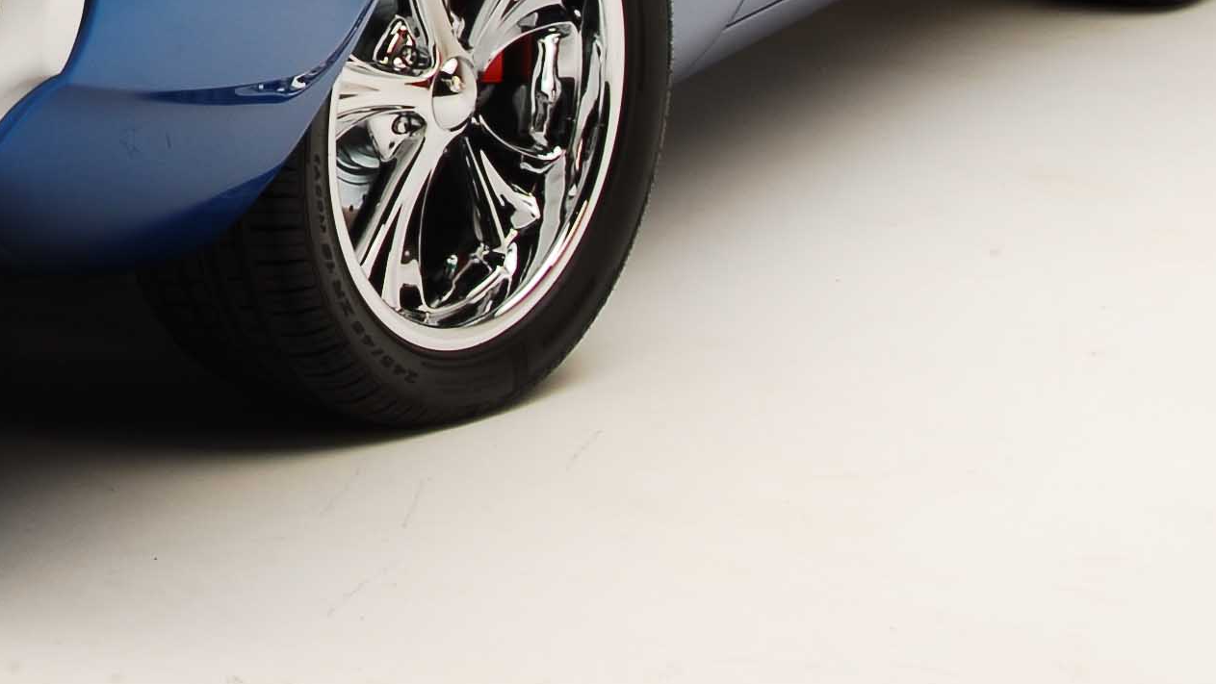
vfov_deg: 8.7
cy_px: -387
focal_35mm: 135
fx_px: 4354
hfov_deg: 15.5
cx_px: -112
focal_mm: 28
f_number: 11
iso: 100
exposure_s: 1.6
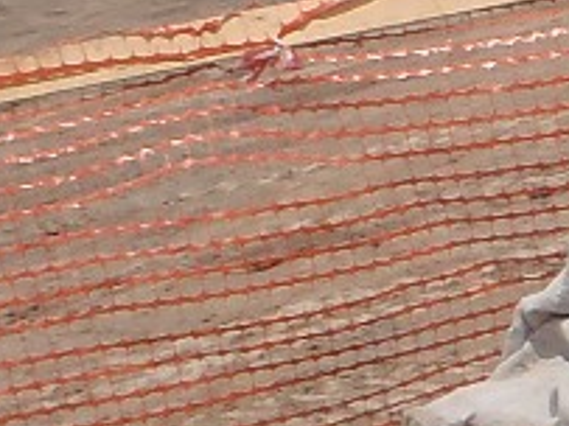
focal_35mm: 207
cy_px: 207
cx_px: 1661
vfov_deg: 7.2
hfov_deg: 8.2
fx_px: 3401
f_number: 5.6
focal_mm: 5
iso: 80
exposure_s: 1/500
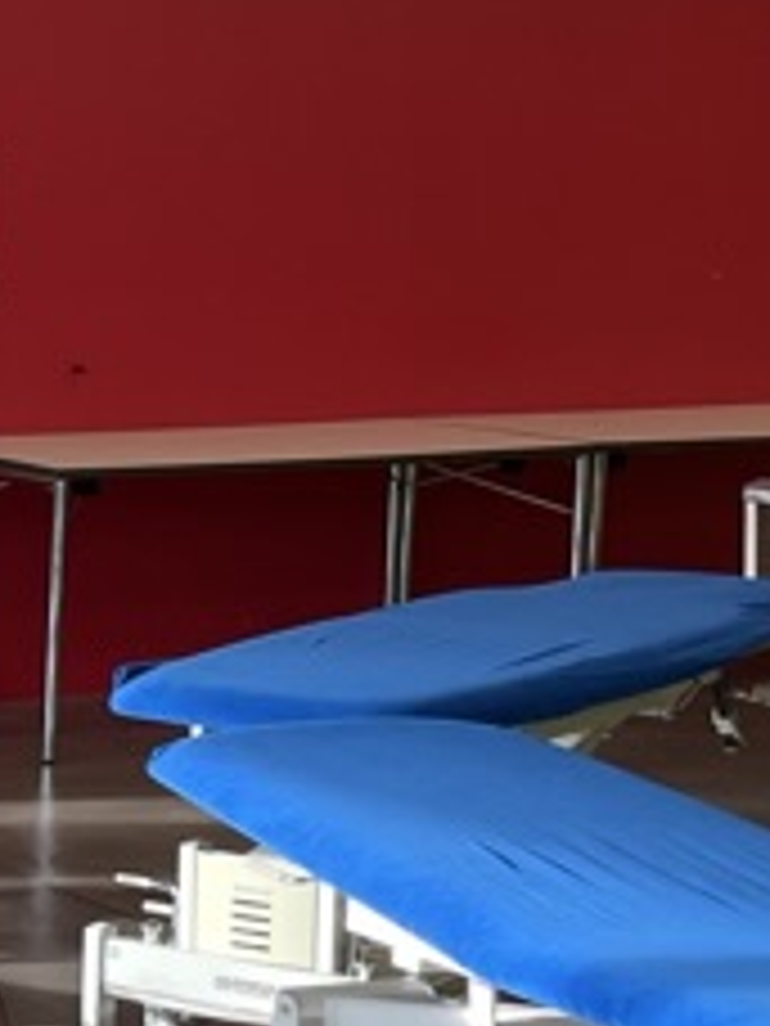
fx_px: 3470
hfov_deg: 11.9
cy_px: 747
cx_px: -522
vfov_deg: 16.8
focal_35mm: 117
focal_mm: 4.2
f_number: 1.6
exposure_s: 1/100
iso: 80
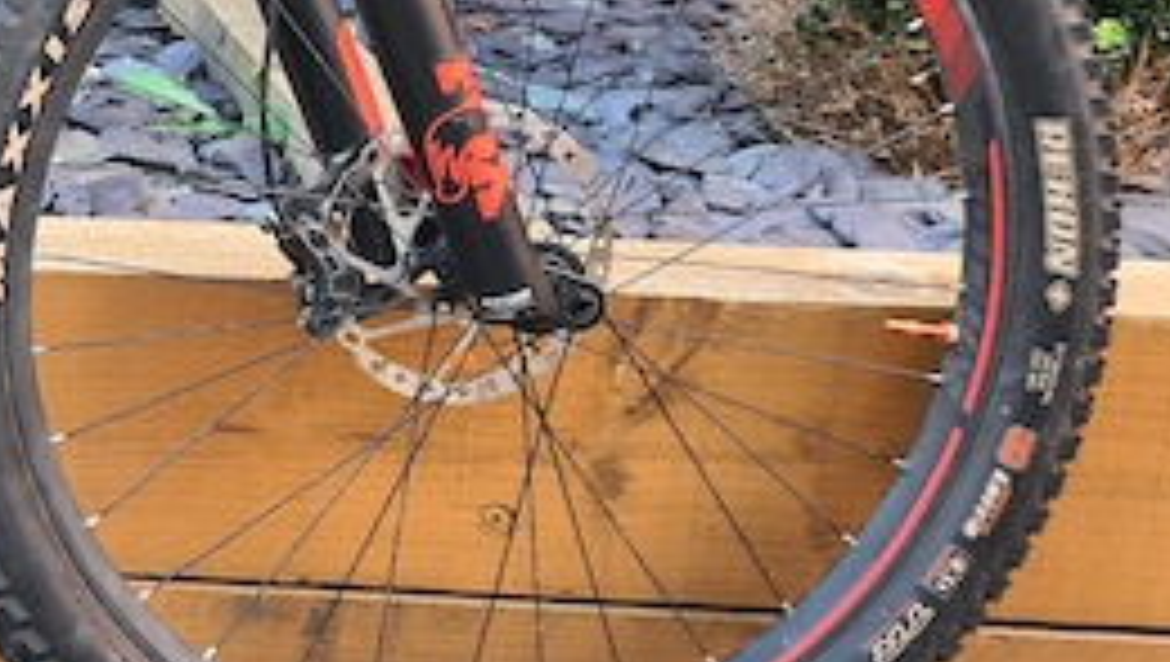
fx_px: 2702
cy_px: -23
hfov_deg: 21.2
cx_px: -500
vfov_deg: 13.7
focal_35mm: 87
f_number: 1.8
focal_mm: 5.4
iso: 100
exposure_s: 1/50
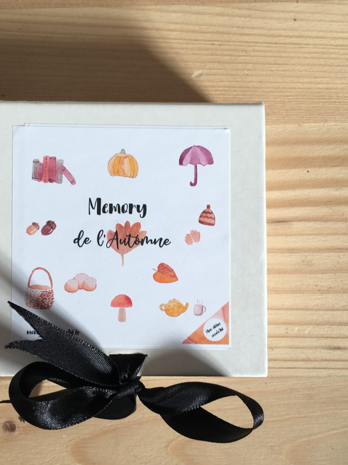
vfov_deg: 47.8
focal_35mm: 39
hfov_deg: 36.6
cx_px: 129
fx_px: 523
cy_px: 246
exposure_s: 1/100
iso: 25
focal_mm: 4.15
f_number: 2.2
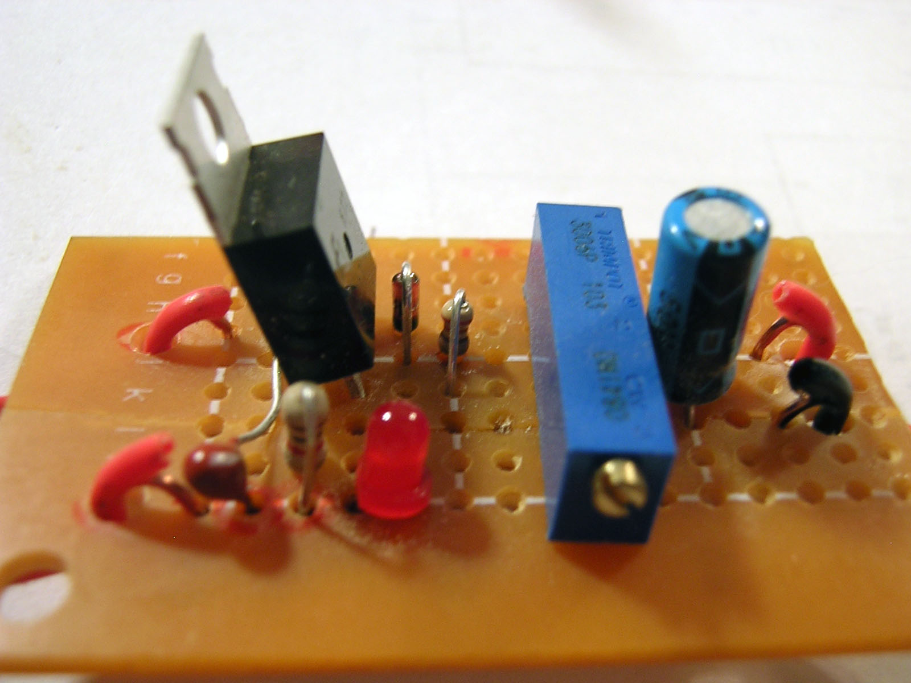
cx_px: 456
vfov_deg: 39.7
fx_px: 947
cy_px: 342
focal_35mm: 36
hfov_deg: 51.4
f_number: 2.6
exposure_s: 1/3.8
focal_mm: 4.7
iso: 113
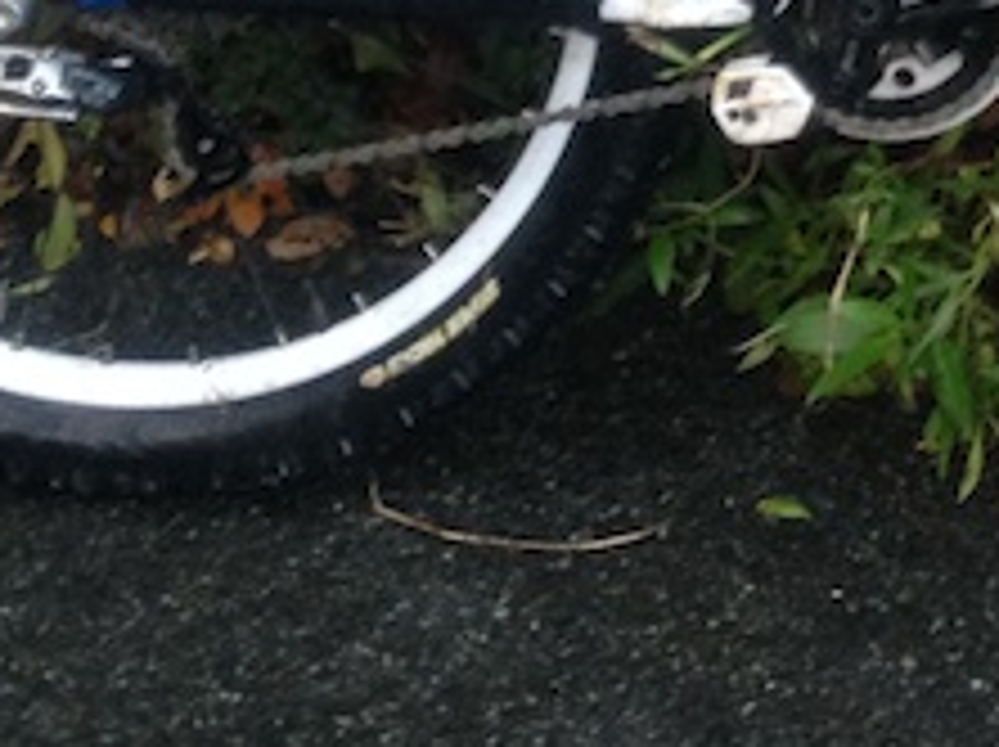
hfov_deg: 15.9
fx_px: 3431
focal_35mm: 119
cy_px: -414
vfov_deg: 11.8
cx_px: 1228
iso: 125
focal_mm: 4.12
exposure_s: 1/20
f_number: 2.4
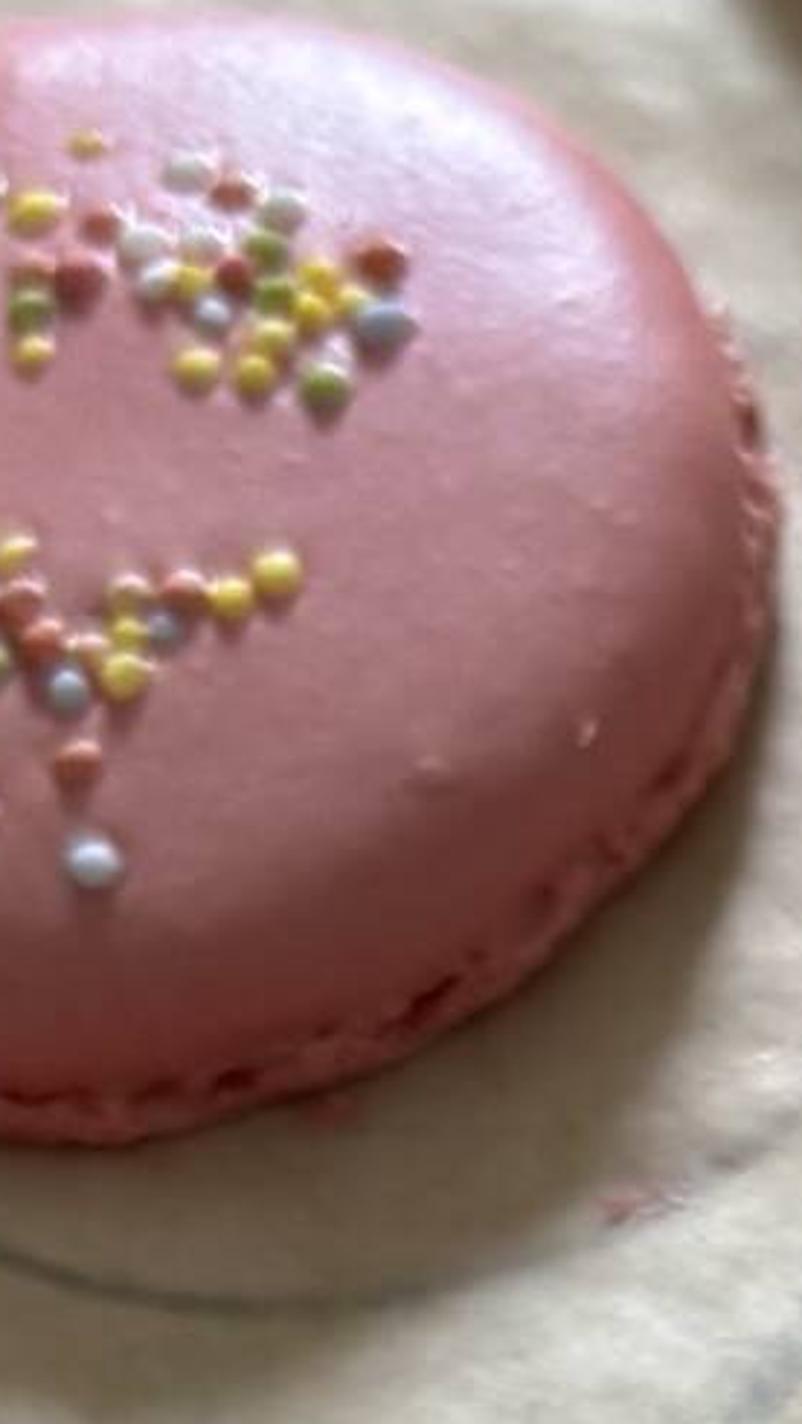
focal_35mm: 148
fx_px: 5590
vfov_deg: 13.3
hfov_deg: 8.0
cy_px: 2453
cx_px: 1264
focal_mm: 5.96
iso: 200
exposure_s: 1/60
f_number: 1.6
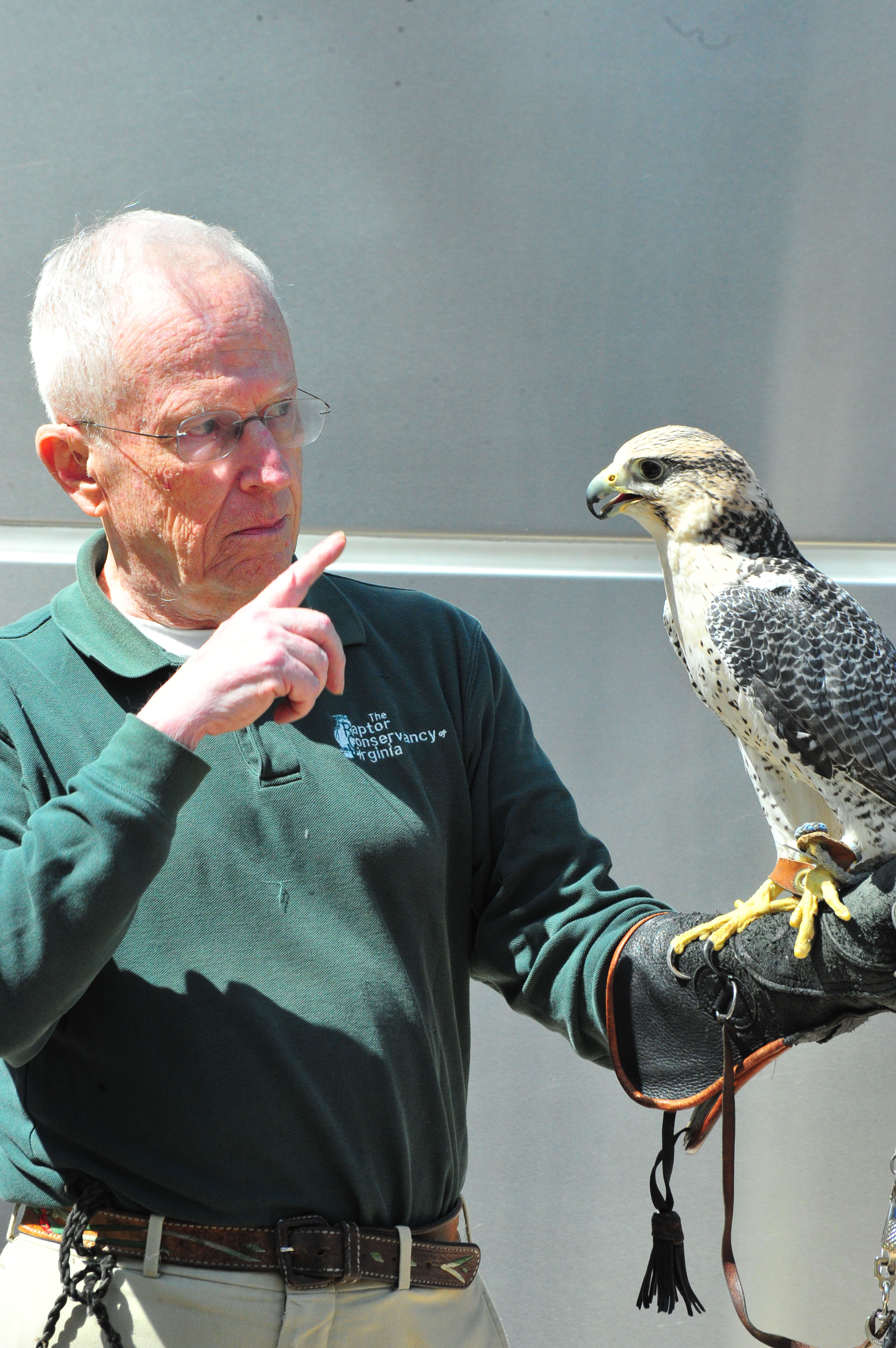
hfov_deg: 8.1
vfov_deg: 12.1
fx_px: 6354
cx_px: 448
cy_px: 674
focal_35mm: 170
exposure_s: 1/200
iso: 3200
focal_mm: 170
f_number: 14
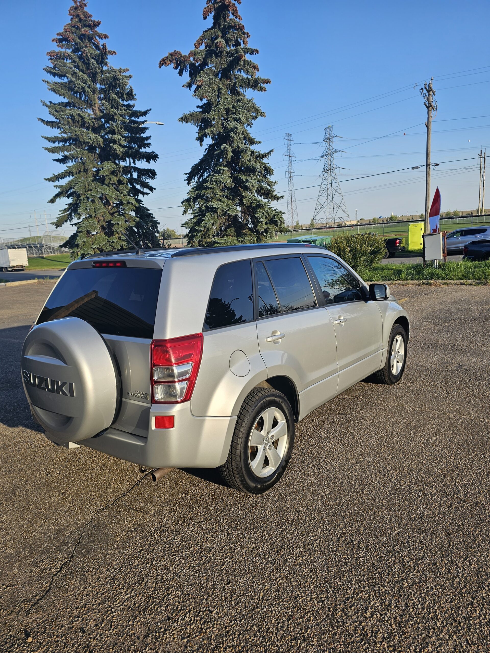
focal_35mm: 23
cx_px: 245
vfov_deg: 73.9
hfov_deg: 58.9
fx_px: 434
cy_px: 326
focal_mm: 6.3
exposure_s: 1/380
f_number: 1.7
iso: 10
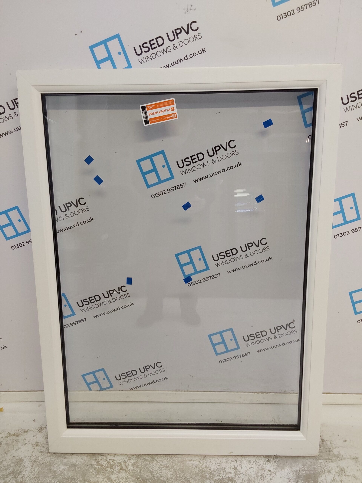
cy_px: 242
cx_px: 181
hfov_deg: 49.7
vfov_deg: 63.4
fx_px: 390
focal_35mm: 28
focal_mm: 2.91
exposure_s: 1/50
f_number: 1.9
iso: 50
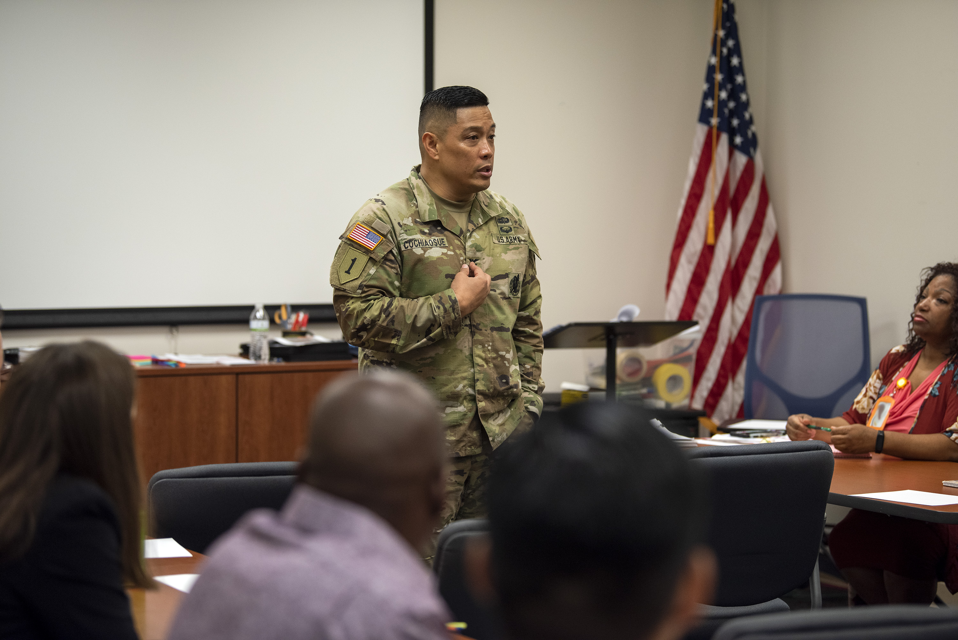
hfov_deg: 21.5
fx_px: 2529
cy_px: 320
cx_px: 479
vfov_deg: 14.4
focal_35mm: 95
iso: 800
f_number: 2.8
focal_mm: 95
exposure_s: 1/250
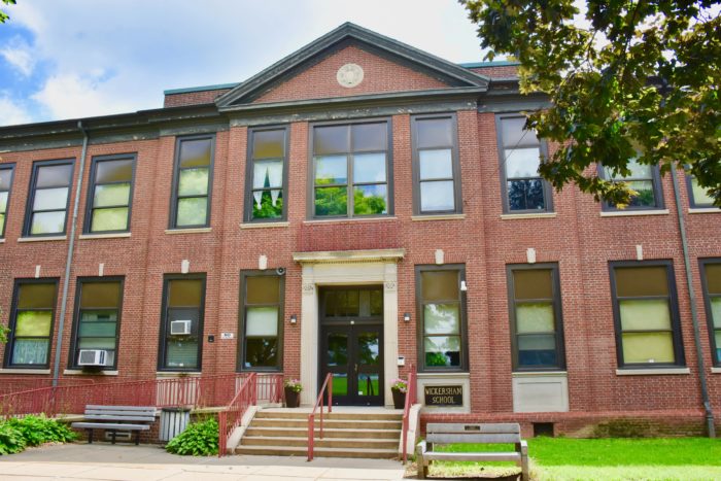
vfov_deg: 47.9
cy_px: 240
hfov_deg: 67.4
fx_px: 541
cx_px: 360
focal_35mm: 27
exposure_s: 1/500
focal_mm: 18
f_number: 8
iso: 500
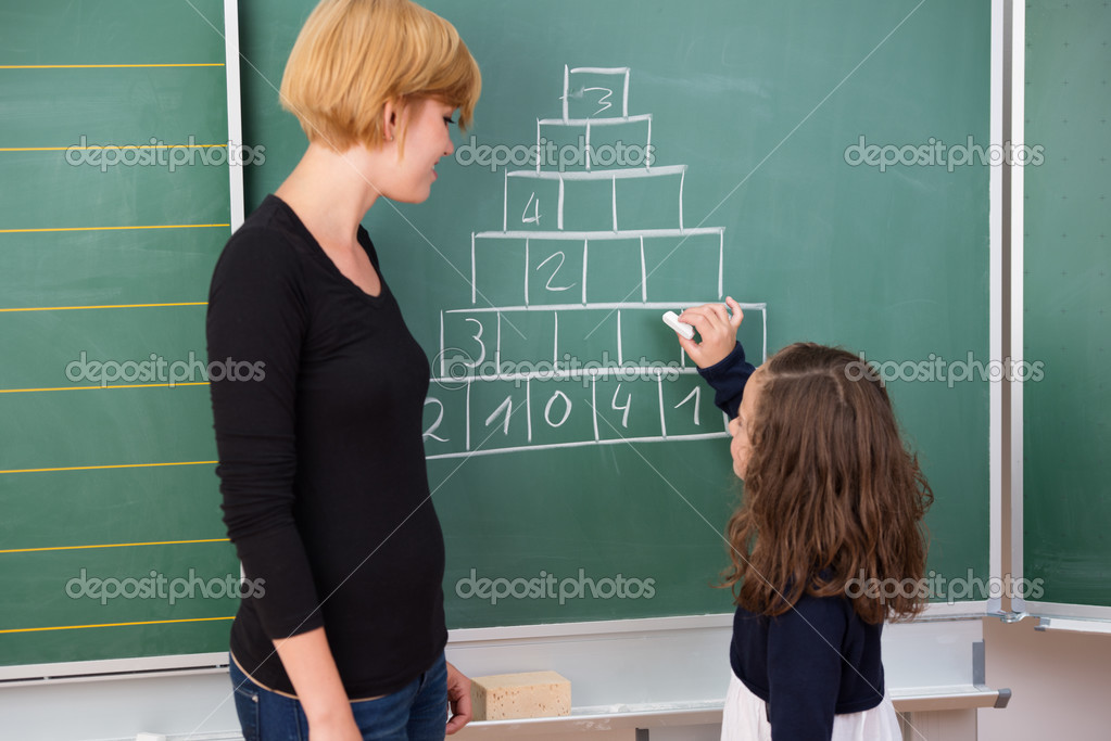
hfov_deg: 19.4
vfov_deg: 13.1
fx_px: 3242
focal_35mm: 105
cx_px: 556
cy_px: 370
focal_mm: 105
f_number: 3.5
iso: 100
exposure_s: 1/160
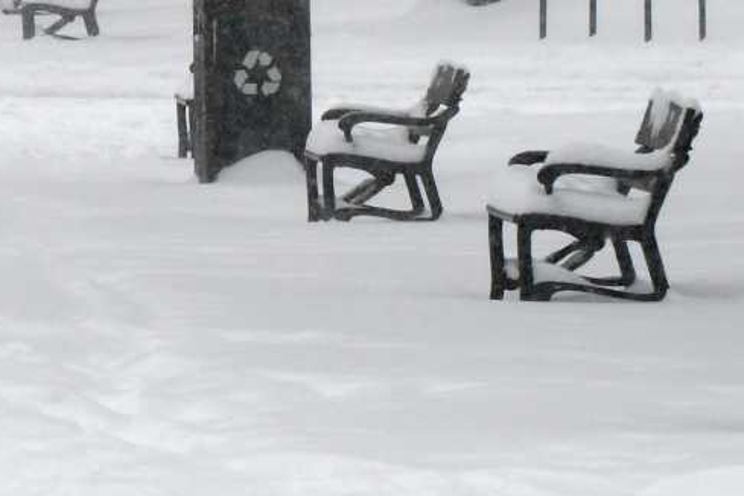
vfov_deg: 2.2
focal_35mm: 616
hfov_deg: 3.3
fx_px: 12730
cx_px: -339
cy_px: -33
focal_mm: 98
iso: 1000
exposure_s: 1/5000
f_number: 9
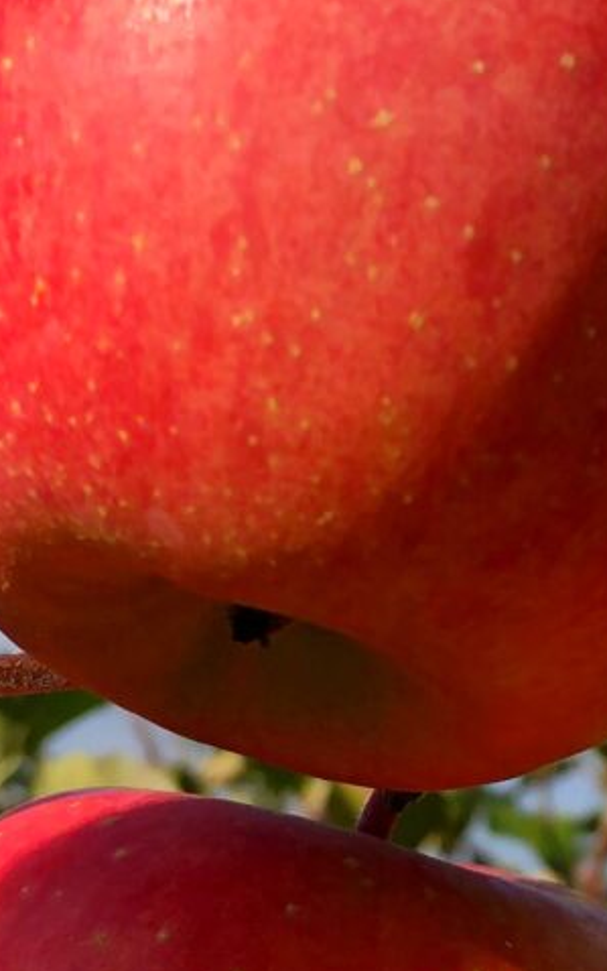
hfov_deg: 12.3
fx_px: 2804
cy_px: 621
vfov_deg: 19.6
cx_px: 408
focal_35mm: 106
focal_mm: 3.99
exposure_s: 1/1215
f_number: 1.8
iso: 20
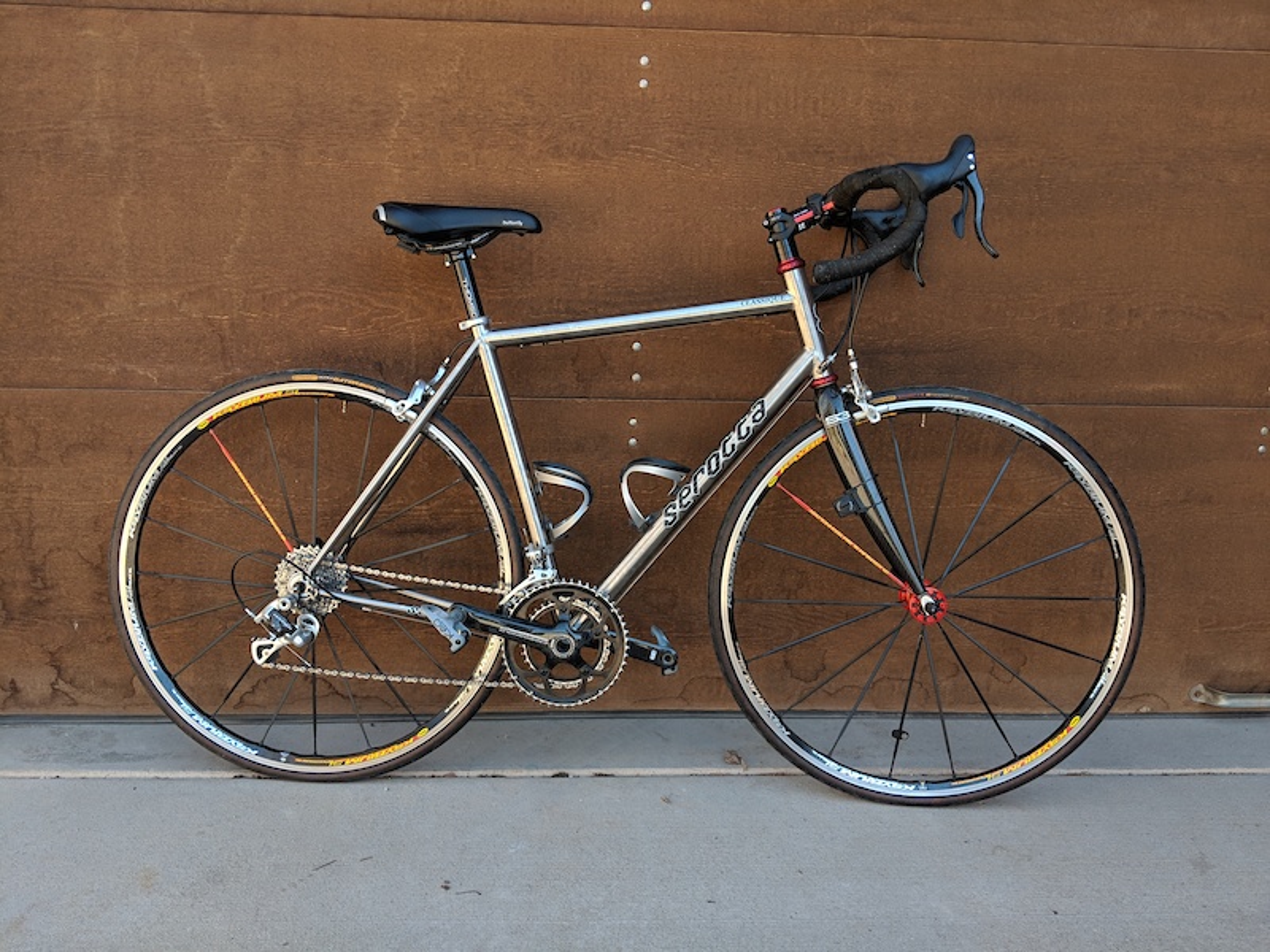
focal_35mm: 27
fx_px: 991
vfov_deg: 51.4
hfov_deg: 65.3
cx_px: 635
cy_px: 476
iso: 47
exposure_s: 1/187
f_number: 1.8
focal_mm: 4.44
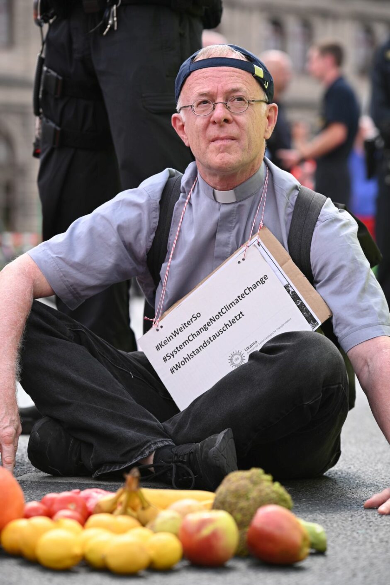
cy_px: 292
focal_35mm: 130
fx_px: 2112
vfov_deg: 15.8
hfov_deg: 10.5
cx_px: 195
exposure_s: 1/500
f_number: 5
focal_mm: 130
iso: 320
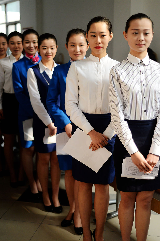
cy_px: 120
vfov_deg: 39.6
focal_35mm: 50
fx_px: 334
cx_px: 80
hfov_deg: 26.9
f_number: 1.8
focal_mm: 50
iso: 1000
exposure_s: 1/4000
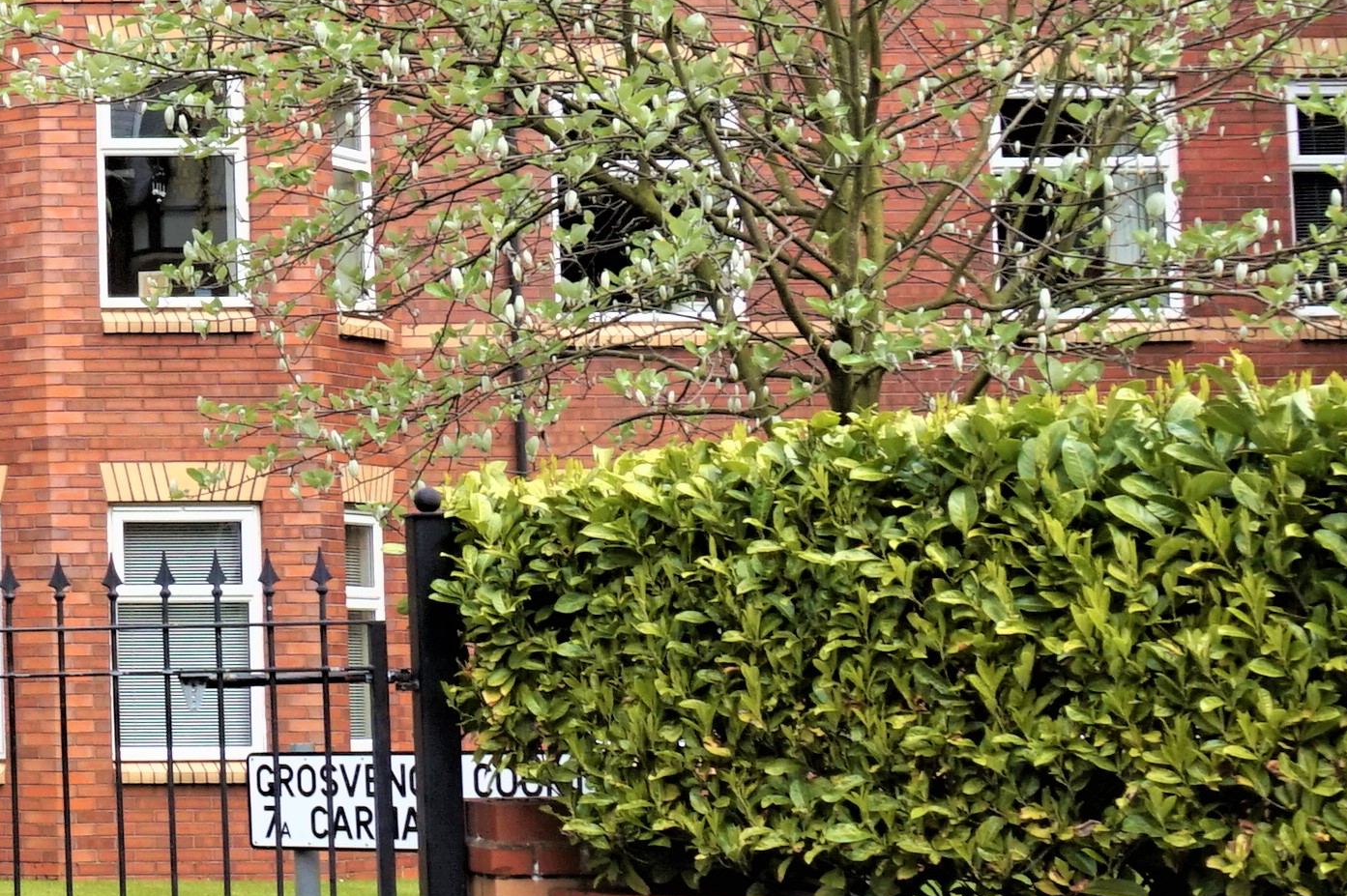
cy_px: 451
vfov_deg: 14.5
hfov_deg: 18.0
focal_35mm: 94
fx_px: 3515
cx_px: -967
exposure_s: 1/100
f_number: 9
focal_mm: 16
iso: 100
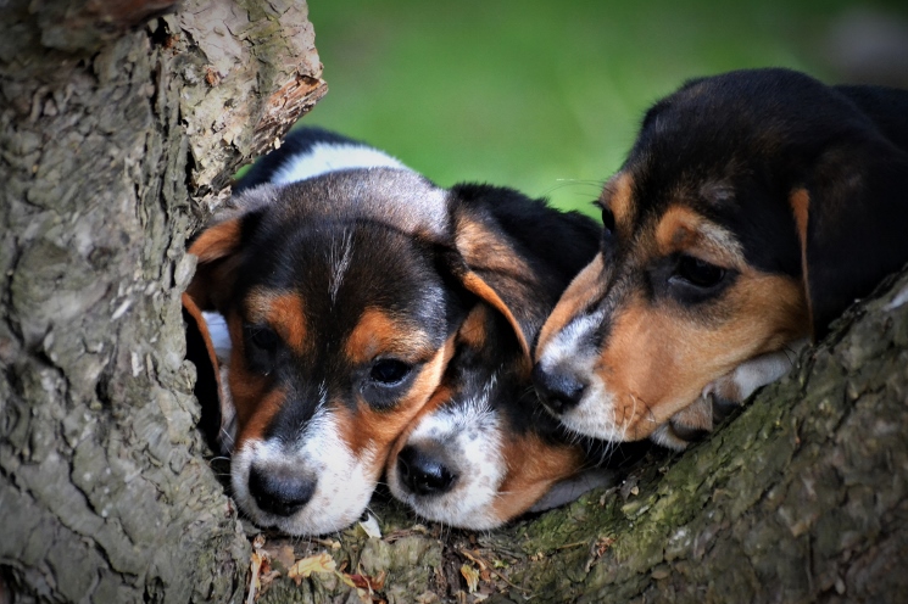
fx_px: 5484
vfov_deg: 6.3
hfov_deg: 9.5
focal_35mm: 218
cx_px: 423
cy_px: 312
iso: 2800
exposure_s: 1/500
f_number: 5
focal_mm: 135
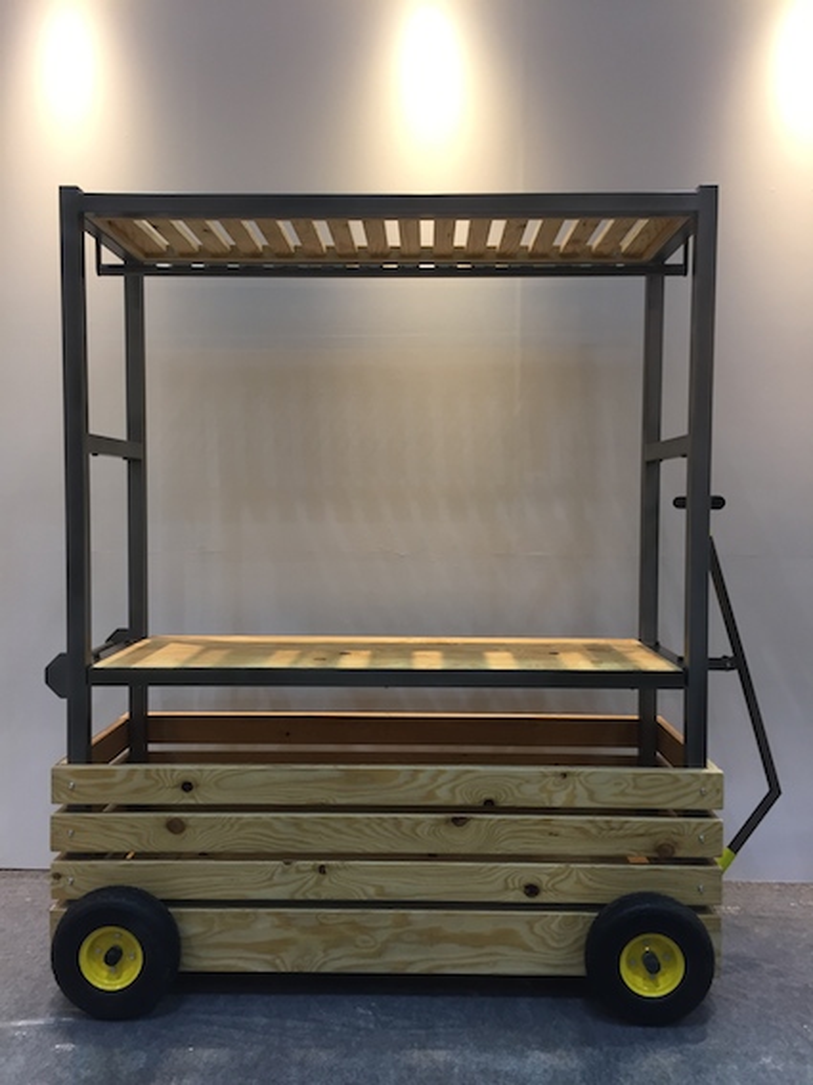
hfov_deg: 48.2
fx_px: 908
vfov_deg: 61.7
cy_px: 542
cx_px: 406
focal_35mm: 29
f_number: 2.2
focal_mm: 4.15
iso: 80
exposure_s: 1/33
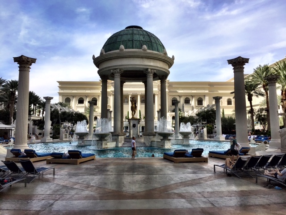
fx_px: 240
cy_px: 108
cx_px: 143
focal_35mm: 29
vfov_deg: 48.2
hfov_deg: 61.7
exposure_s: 1/3049
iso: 32
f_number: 2.2
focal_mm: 4.15
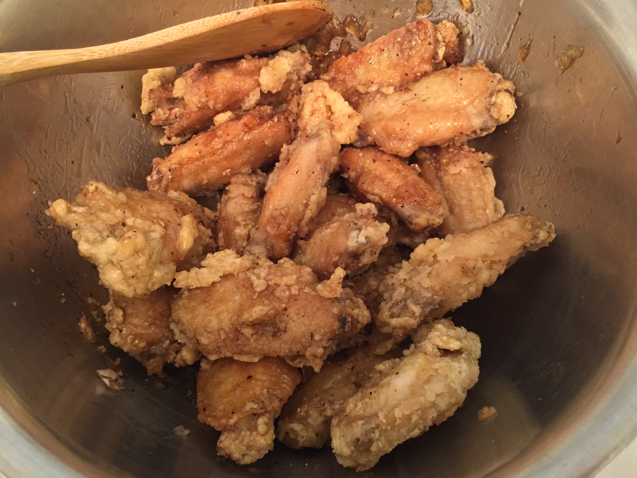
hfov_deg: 61.7
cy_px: 239
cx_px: 318
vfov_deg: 48.2
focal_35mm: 29
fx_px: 534
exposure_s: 1/15
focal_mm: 4.15
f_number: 2.2
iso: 320
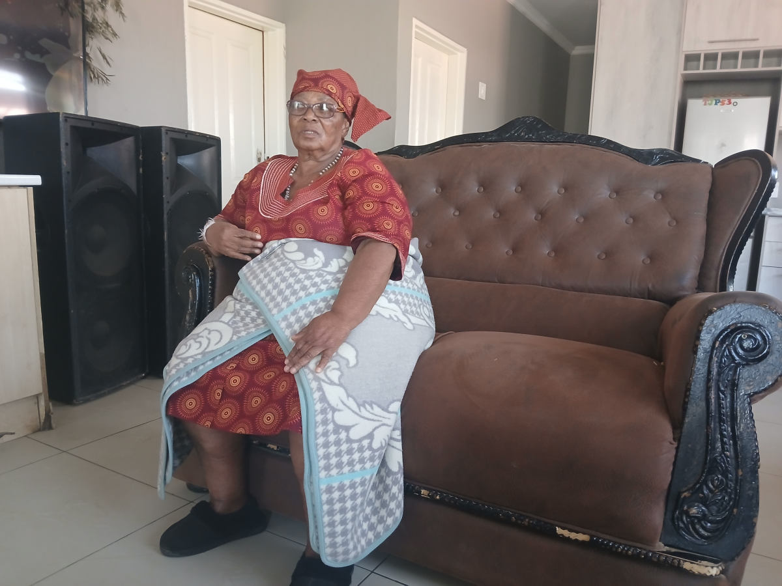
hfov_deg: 67.3
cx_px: 391
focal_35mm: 26
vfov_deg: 53.1
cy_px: 293
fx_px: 587
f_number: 1.8
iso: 250
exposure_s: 1/25
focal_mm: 3.98
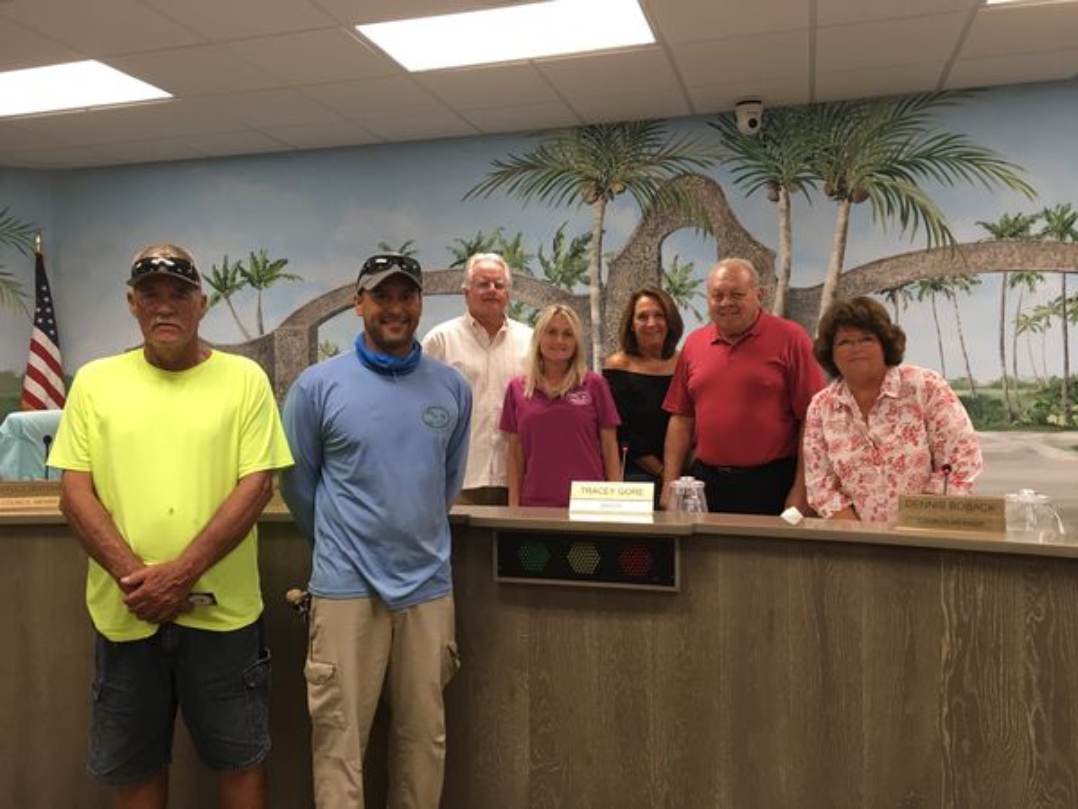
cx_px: 539
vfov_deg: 48.2
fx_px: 903
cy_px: 404
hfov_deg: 61.7
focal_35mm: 29
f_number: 2.2
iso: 64
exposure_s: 1/30
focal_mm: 4.15
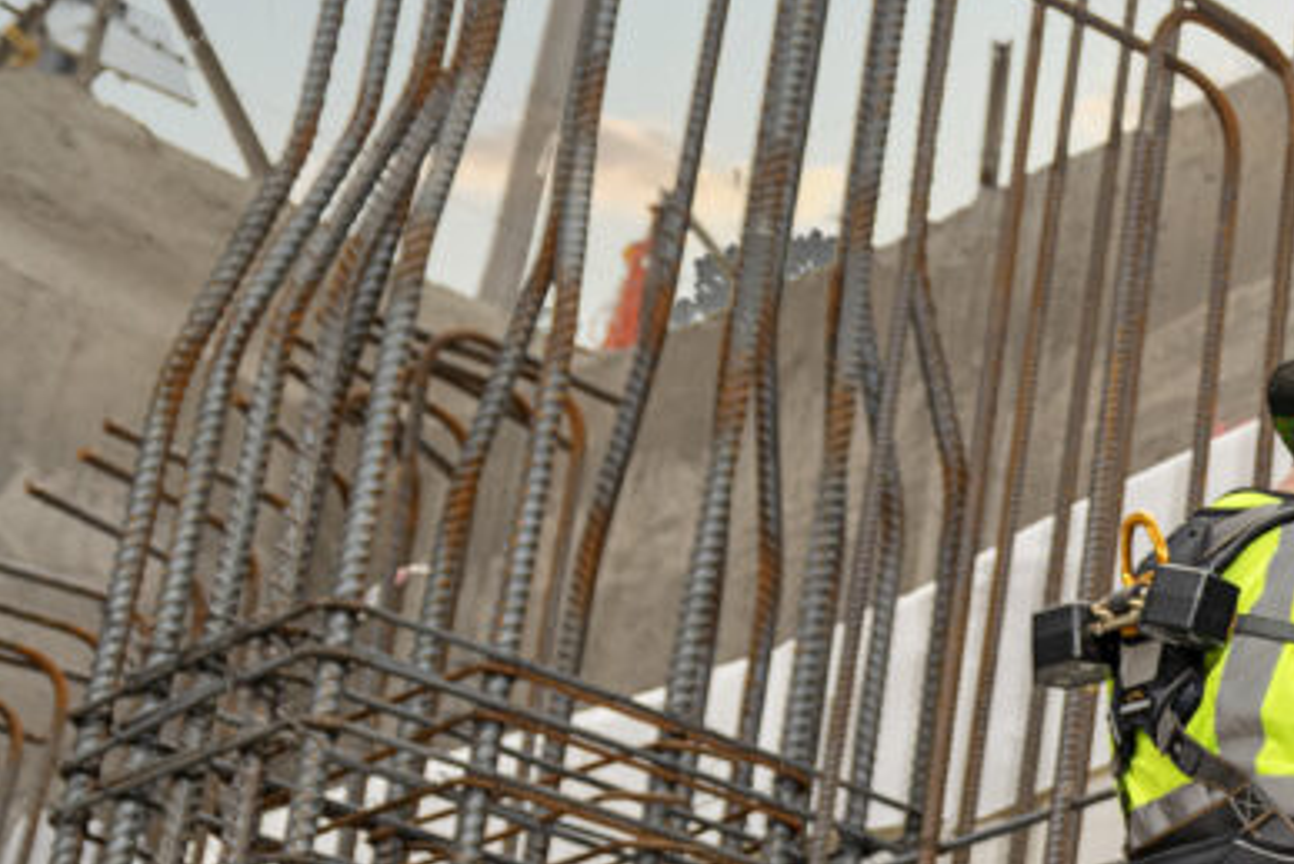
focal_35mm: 95
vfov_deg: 14.2
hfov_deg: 18.0
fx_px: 3416
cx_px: 2184
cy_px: 841
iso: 200
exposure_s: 1/160
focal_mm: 24
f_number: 4
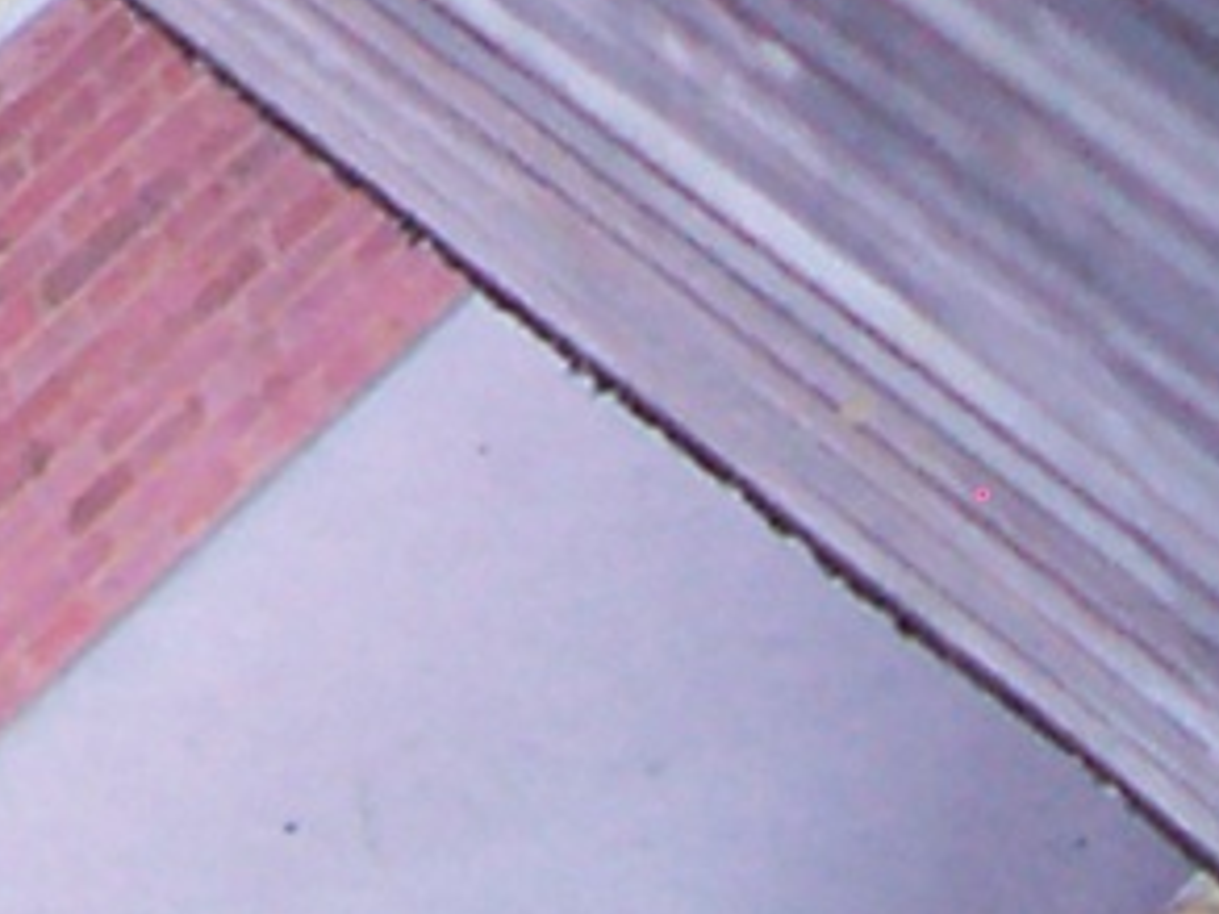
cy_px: -1937
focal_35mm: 268
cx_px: 83
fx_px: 9438
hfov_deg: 7.4
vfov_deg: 5.2
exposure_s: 1/32
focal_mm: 5.6
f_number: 2.7
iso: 81
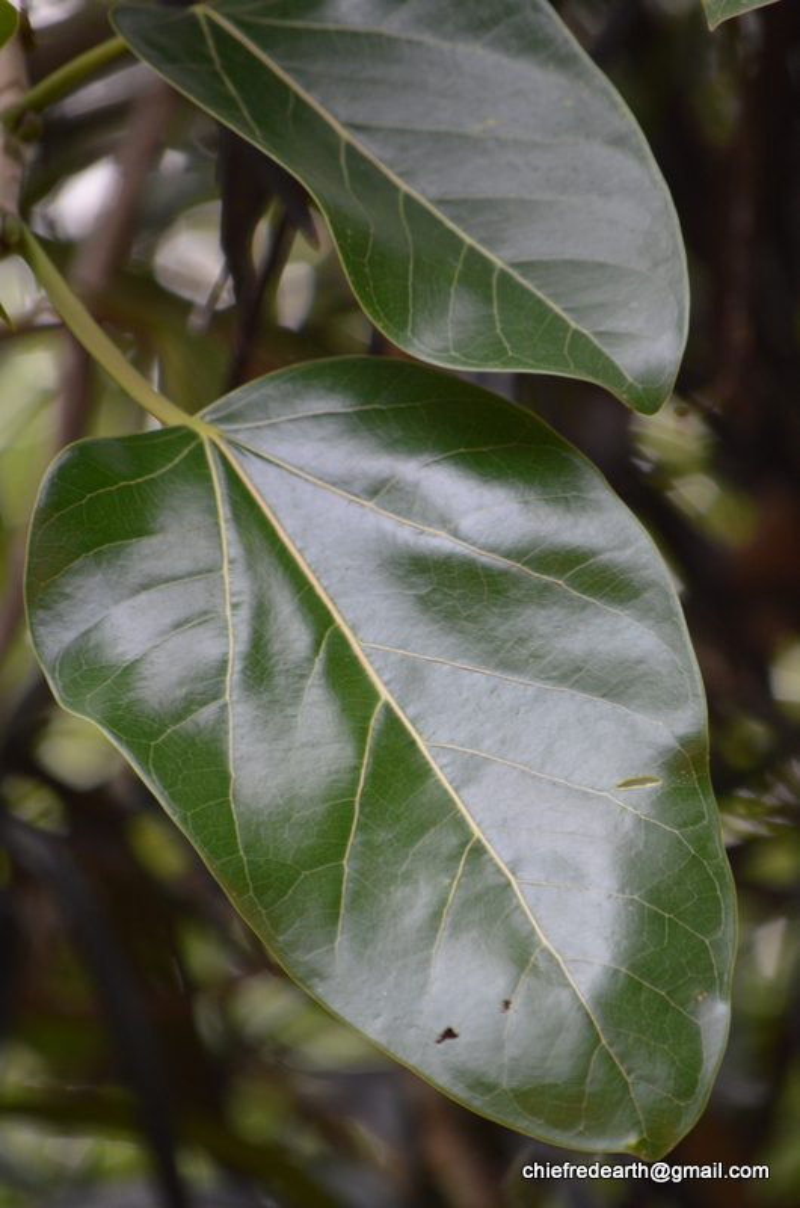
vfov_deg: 6.9
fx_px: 10043
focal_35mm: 300
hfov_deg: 4.6
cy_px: 604
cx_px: 400
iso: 560
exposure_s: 1/60
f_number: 5.6
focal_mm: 200
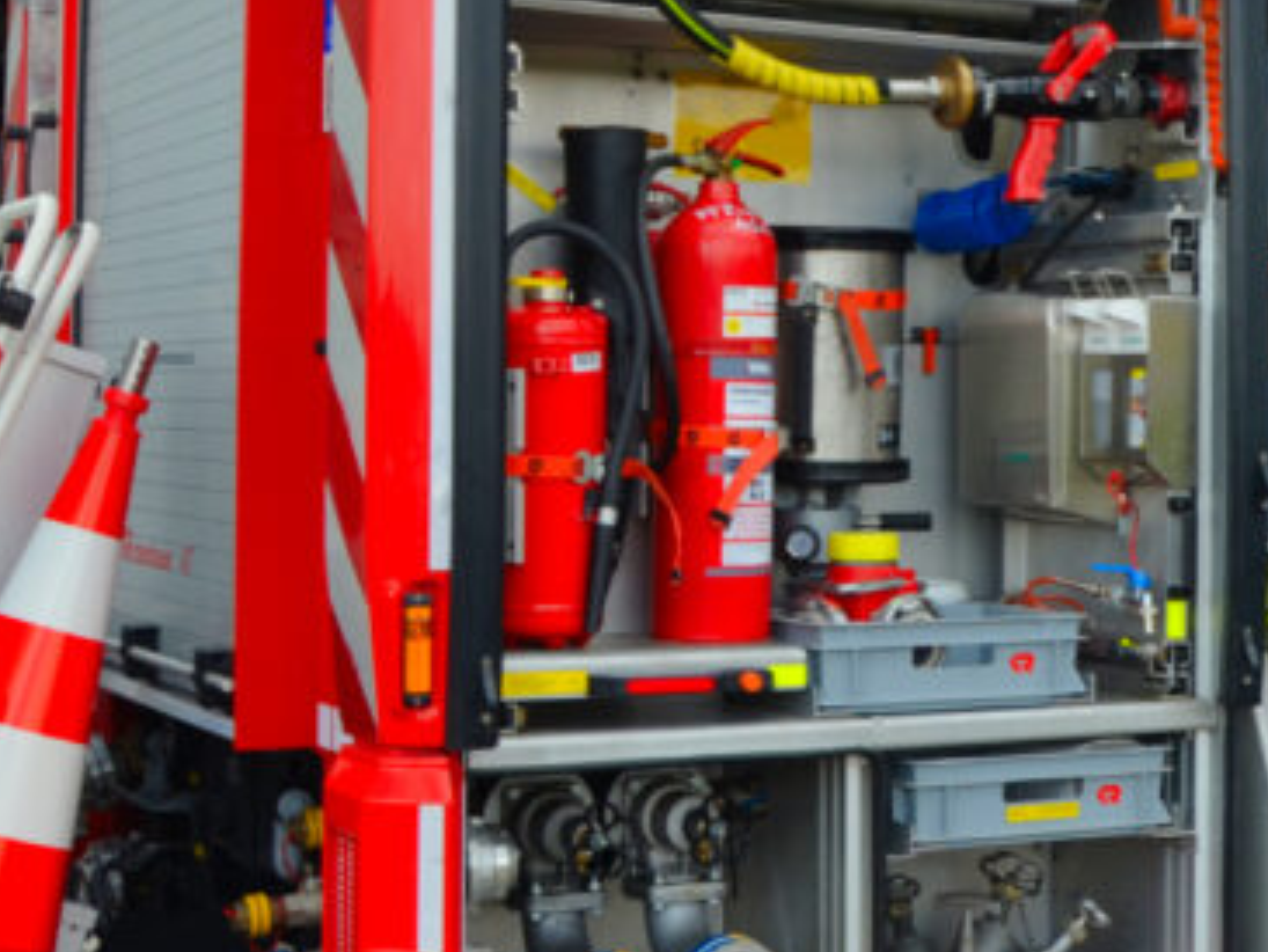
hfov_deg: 23.8
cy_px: 342
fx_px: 2858
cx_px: 1299
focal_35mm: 78
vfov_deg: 18.9
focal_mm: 18
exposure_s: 1/200
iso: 200
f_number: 7.1
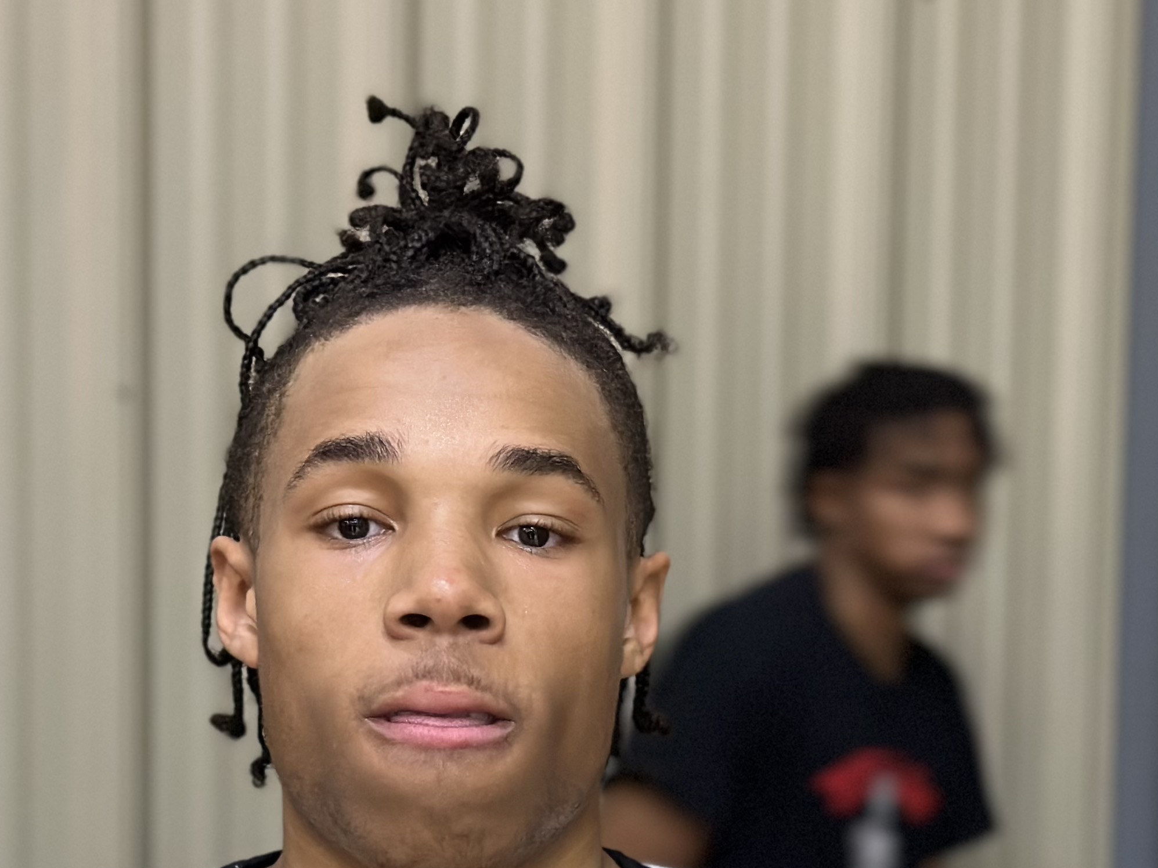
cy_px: 776
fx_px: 3245
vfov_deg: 15.1
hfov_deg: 20.2
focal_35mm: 97
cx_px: 562
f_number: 1.78
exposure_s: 1/40
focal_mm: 6.86
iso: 500
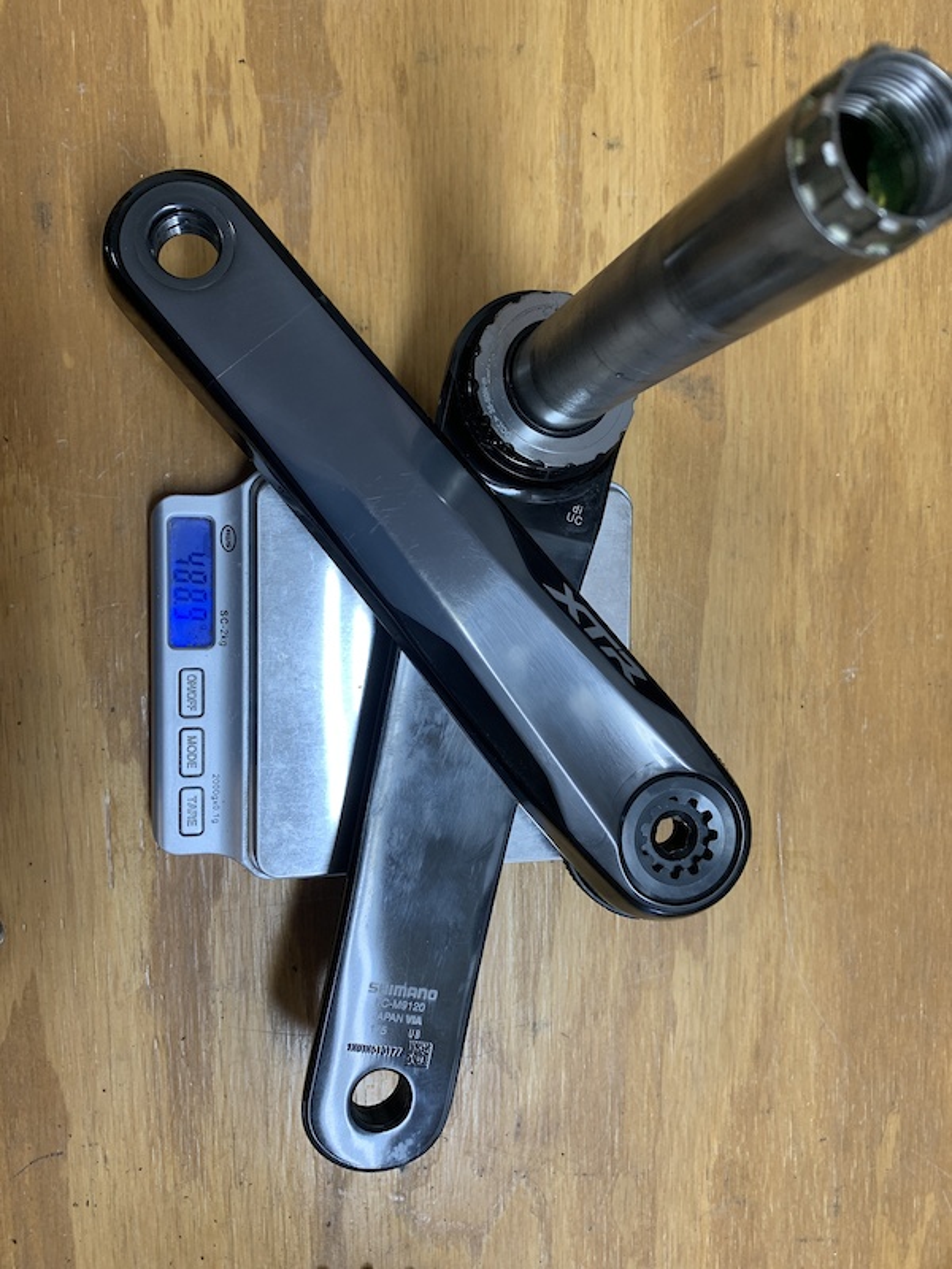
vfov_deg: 67.3
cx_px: 476
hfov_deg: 53.1
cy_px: 634
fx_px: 953
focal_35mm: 26
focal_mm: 4.25
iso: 80
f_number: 1.8
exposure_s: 1/60
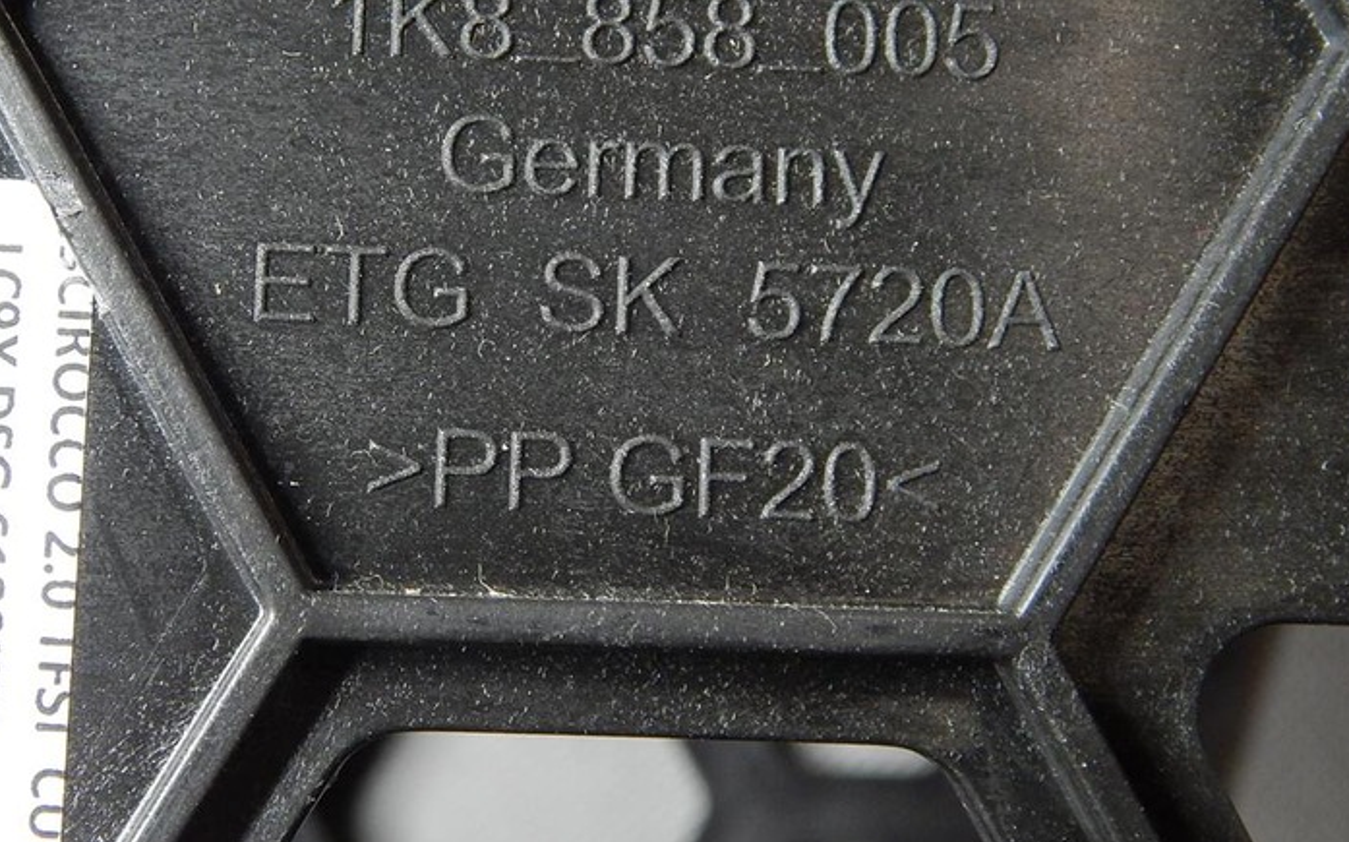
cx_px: 414
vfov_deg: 19.4
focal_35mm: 67
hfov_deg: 30.3
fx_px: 2462
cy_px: 368
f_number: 3.6
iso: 400
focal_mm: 7.7
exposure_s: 1/30
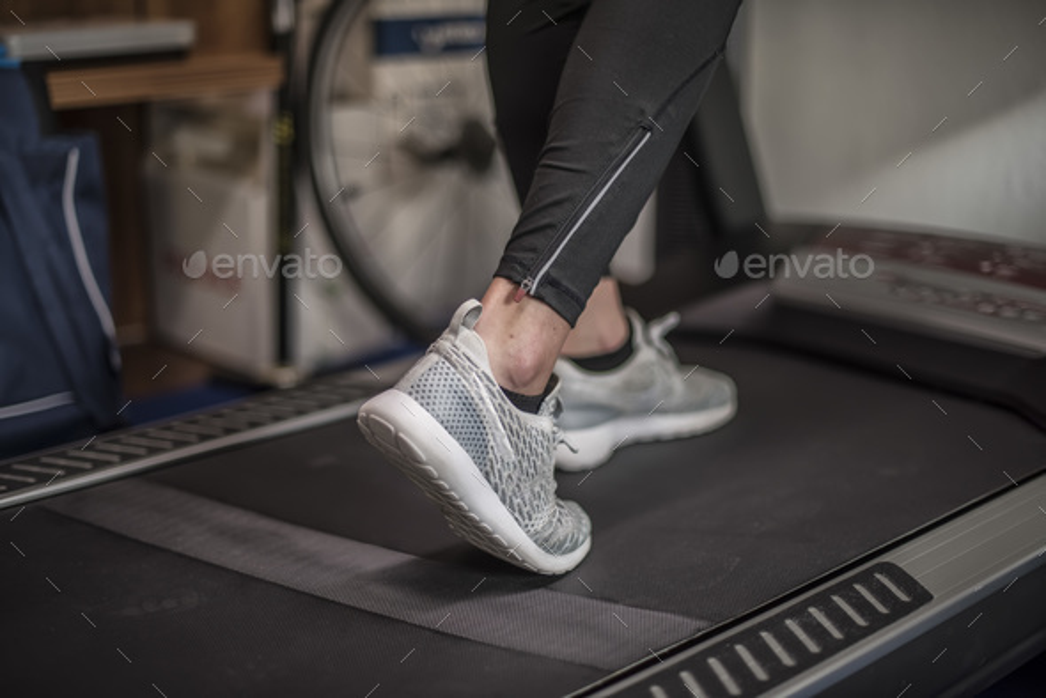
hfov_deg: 39.6
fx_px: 1453
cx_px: 523
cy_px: 349
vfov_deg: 27.0
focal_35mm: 50
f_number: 1.4
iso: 320
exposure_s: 1/400
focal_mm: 50
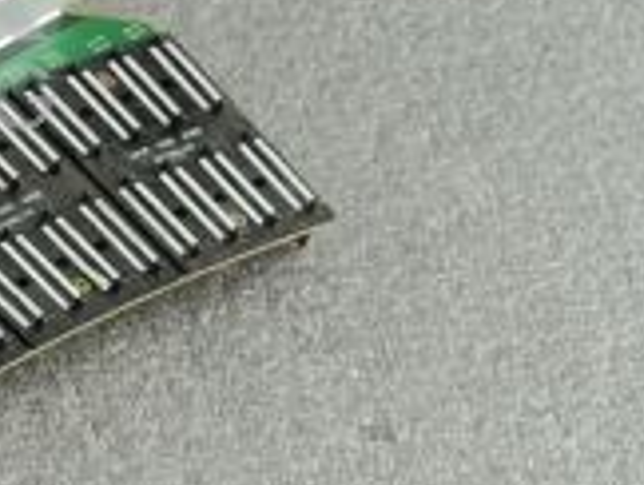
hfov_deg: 8.8
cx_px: -342
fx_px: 4099
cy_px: 34
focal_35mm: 220
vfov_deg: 6.8
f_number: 9
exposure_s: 1/125
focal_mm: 62
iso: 1600
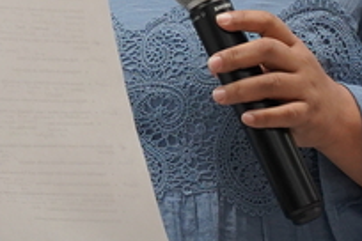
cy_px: 29
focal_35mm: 527
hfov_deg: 3.9
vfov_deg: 2.6
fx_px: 5299
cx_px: -176
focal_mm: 105
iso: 2500
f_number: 4
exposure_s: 1/160
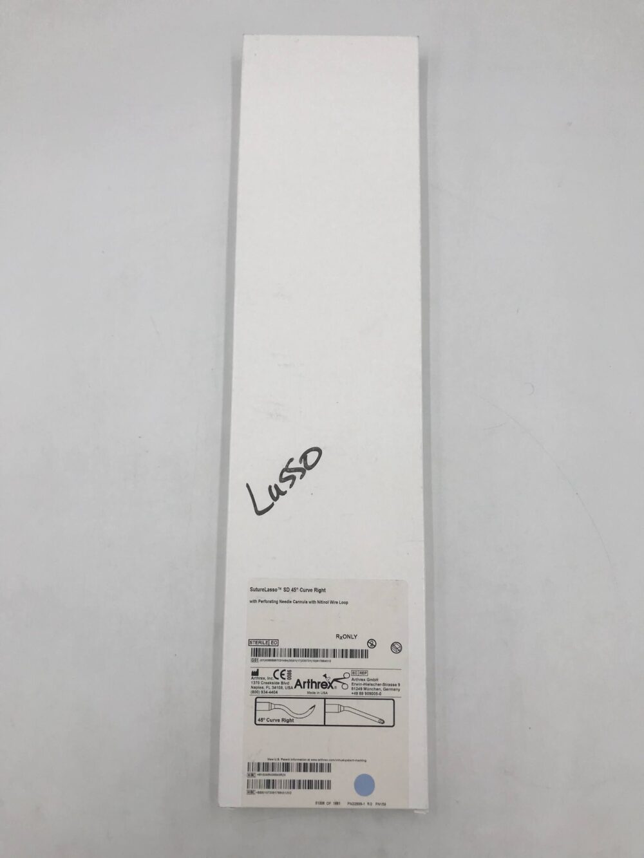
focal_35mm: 28
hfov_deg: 49.8
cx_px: 322
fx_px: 694
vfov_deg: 63.4
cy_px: 429
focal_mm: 3.99
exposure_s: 1/409
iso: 20
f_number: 1.8
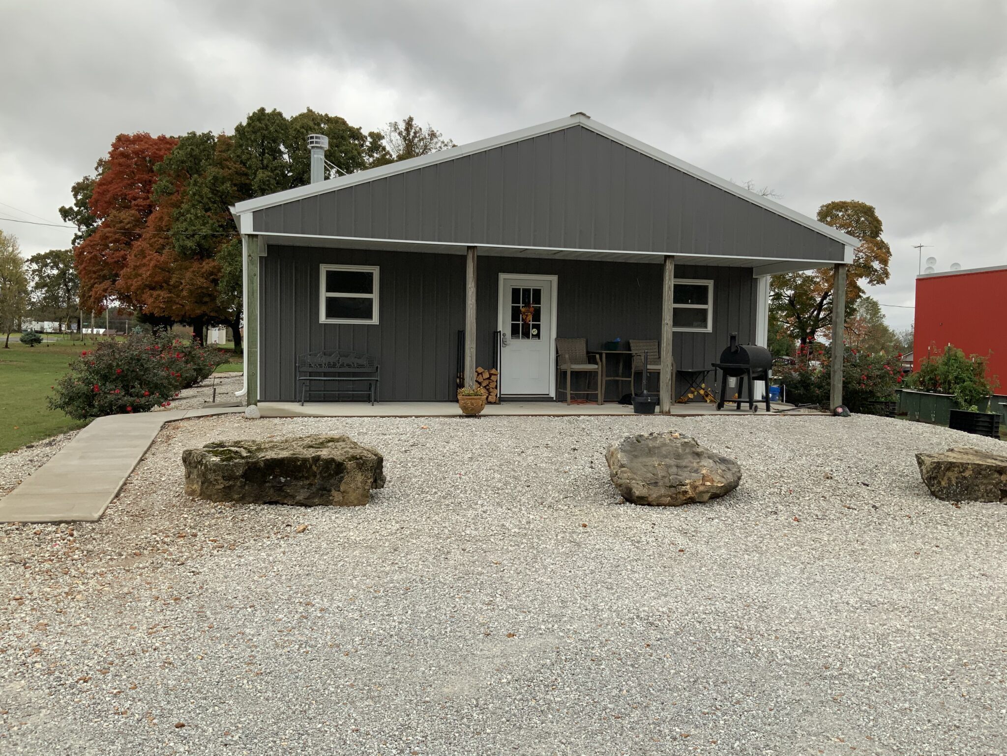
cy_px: 378
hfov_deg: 61.7
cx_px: 504
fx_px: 844
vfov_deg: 48.2
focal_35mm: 29
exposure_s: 1/241
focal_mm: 3
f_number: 1.8
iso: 16
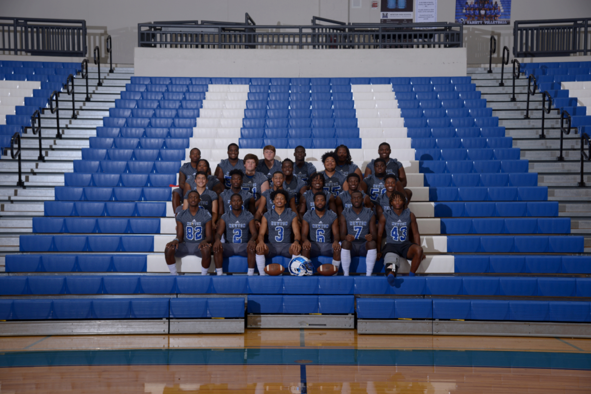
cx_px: 296
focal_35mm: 52
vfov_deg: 26.0
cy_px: 197
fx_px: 854
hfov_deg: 38.2
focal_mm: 52
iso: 320
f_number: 5.6
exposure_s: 1/125
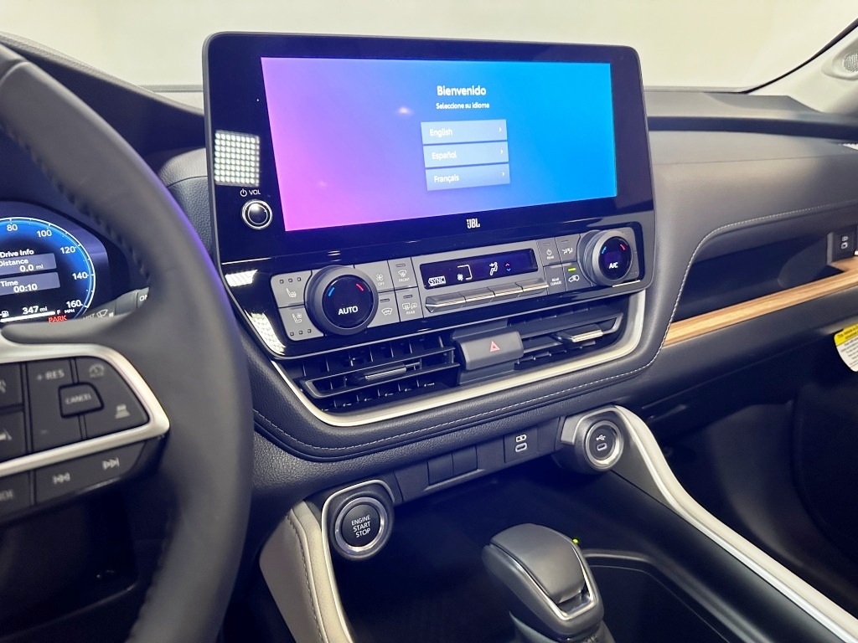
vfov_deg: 56.8
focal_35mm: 24
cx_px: 429
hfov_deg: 71.6
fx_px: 595
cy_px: 322
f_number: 1.78
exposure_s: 1/60
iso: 640
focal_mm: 6.86
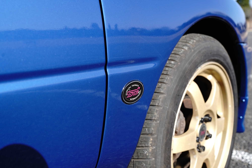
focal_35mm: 35
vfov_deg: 37.8
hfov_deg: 54.4
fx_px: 245
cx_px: 126
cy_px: 84
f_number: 5.6
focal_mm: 35
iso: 400
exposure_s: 1/1250
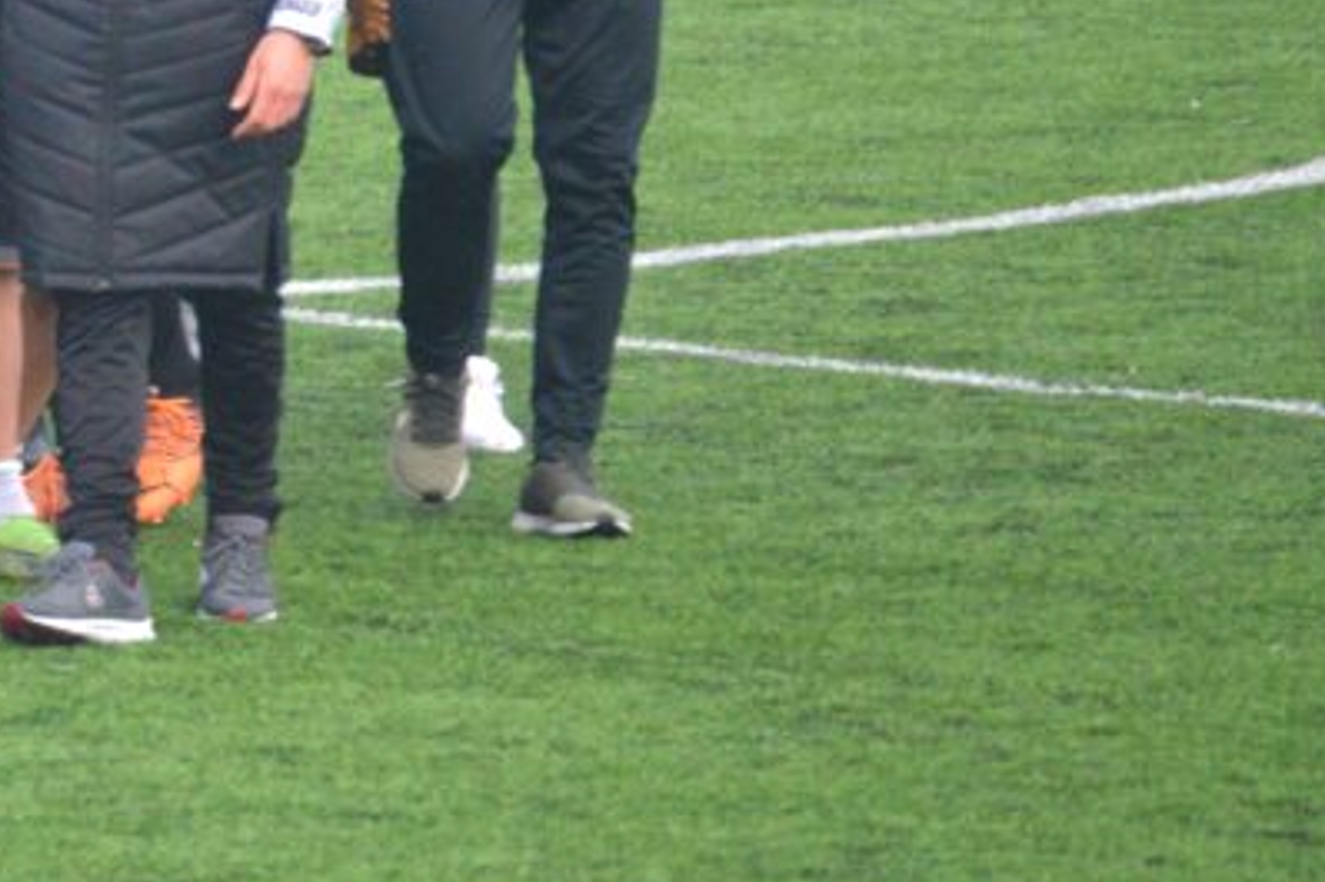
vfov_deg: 1.9
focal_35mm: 715
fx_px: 26320
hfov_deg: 2.9
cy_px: -95
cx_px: -396
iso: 1250
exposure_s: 1/500
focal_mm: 165
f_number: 5.3
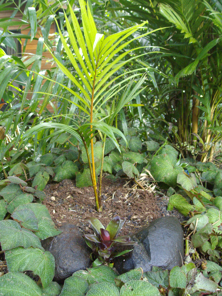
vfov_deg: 51.4
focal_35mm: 36
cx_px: 111
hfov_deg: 39.7
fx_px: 308
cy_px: 148
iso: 320
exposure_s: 1/60
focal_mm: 6
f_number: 2.7
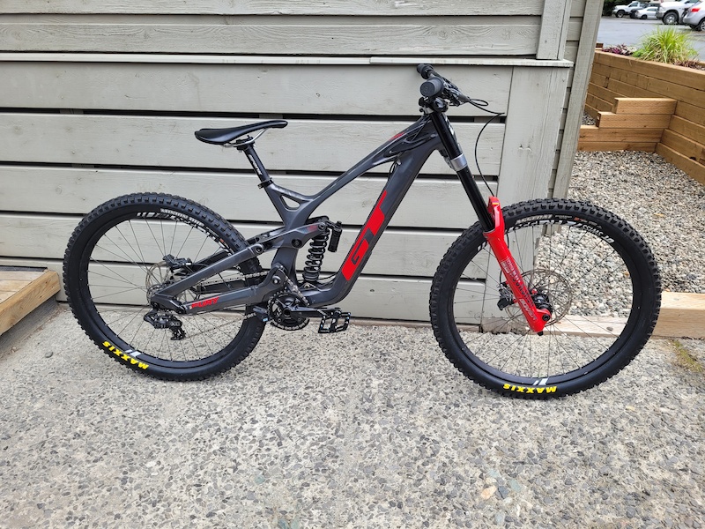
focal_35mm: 26
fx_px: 530
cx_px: 352
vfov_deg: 53.1
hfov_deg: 67.3
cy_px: 264
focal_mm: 5.4
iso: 40
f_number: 1.8
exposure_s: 1/474
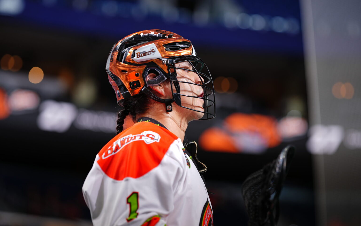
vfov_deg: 9.5
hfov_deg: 15.1
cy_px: 117
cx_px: 180
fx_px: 1358
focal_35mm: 138
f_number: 2.5
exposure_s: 1/250
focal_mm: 135
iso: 80
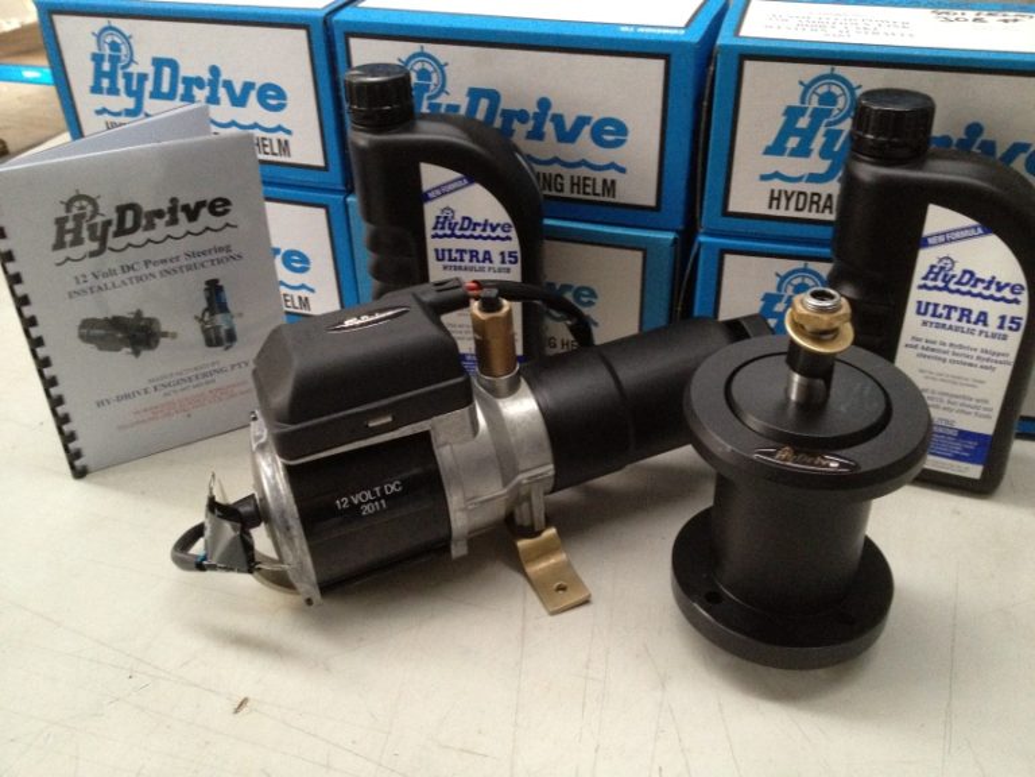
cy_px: 388
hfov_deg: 52.6
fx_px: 1046
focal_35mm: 35
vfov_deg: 40.7
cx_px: 518
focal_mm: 4.28
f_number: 2.4
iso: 400
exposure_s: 1/17
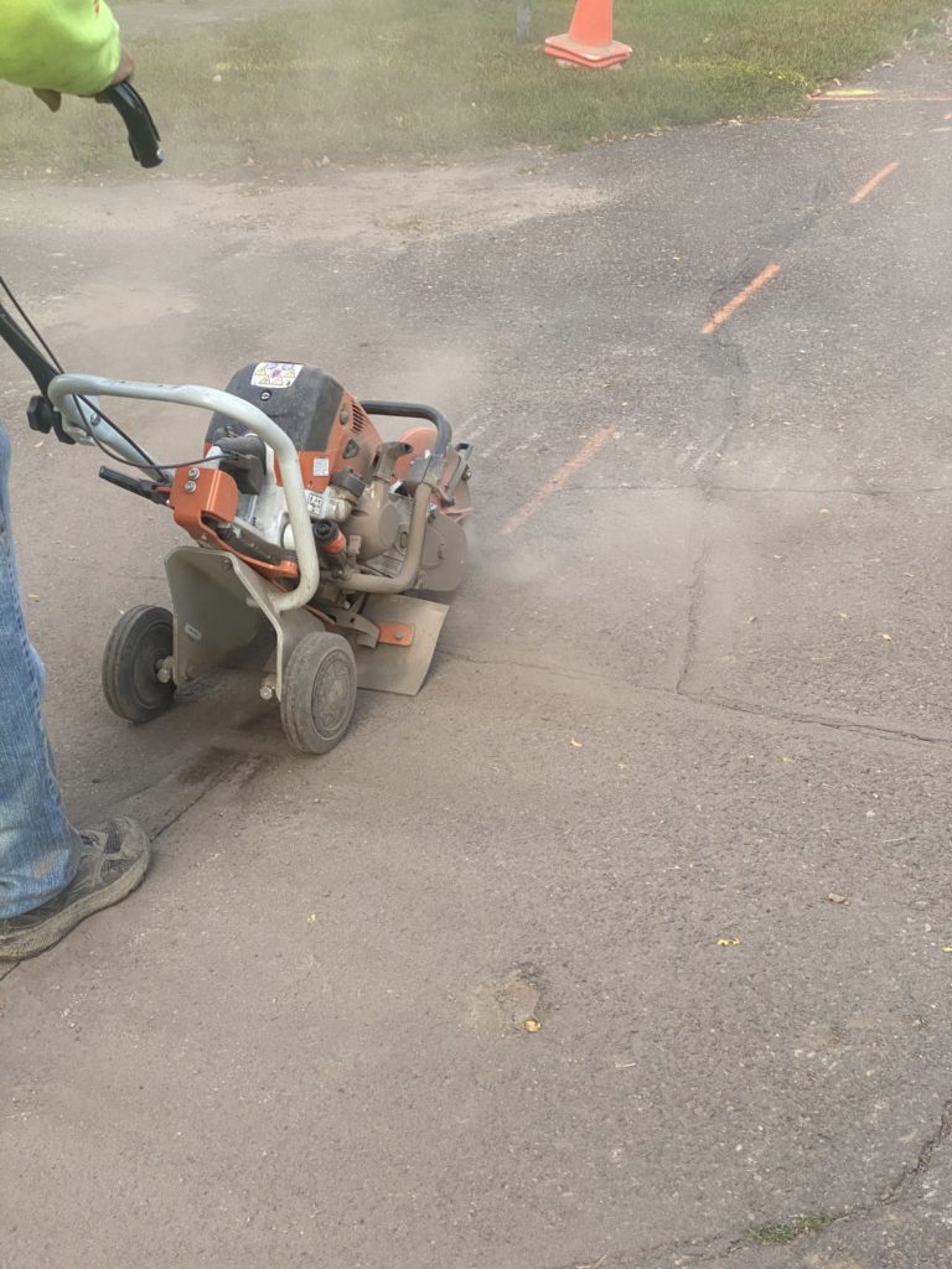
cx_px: 476
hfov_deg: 28.0
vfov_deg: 36.8
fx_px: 1907
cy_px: 634
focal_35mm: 52
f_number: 2
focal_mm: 6
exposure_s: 1/121
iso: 50
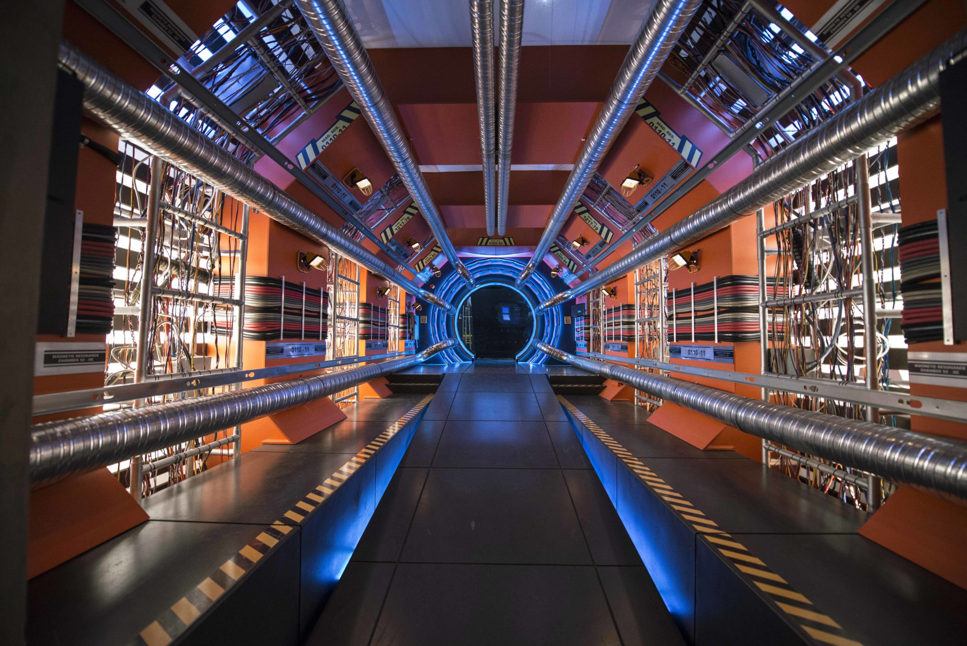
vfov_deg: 81.3
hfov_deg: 104.2
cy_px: 323
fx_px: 376
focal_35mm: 14
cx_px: 484
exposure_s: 1/200
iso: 4000
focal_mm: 14
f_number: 3.2
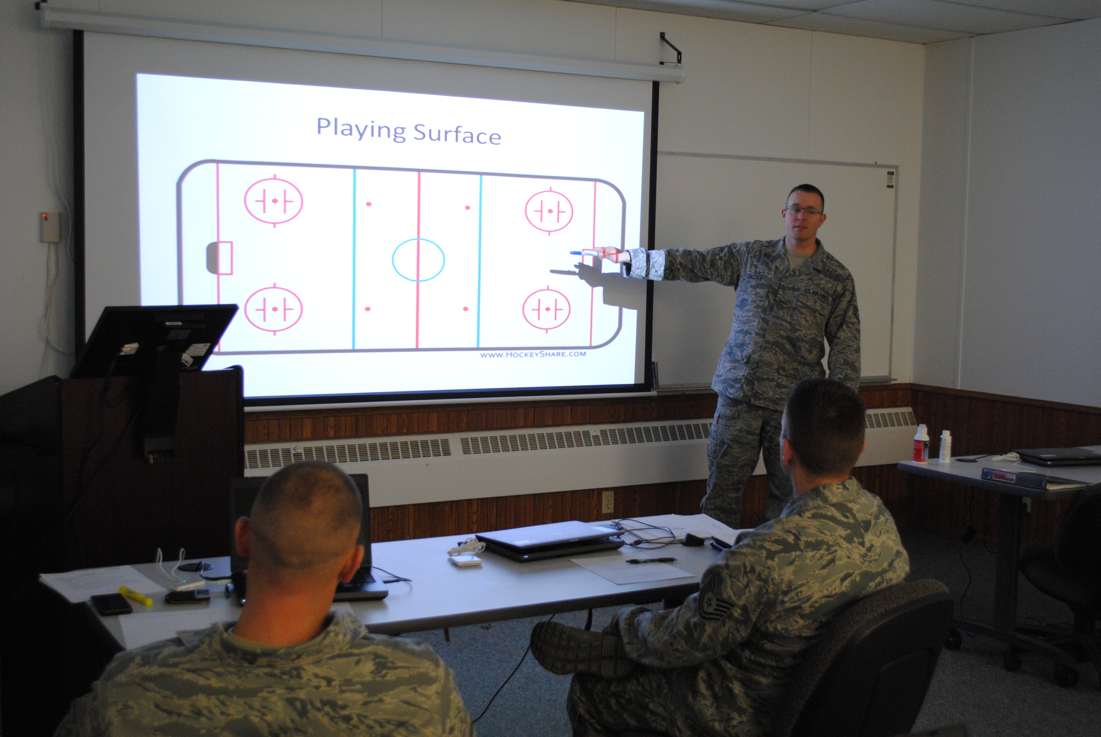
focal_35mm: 45
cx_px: 550
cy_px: 368
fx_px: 1378
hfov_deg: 43.6
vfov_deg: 29.9
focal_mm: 30
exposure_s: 1/30
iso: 720
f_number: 4.5
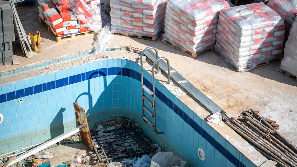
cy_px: 97
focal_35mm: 210
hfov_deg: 10.3
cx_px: 149
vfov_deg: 5.8
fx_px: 1654
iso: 100
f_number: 2.8
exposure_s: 1/2500
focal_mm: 200
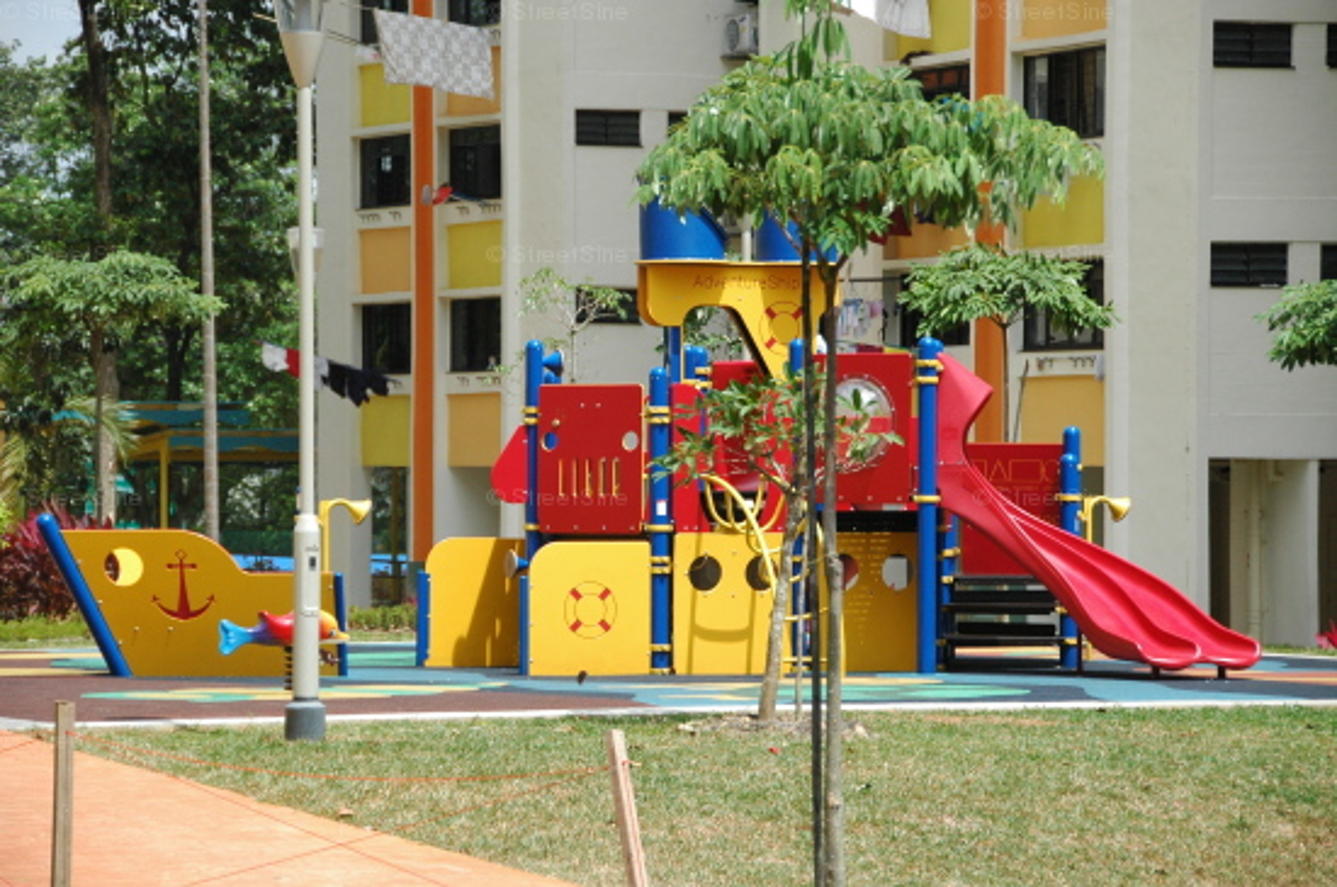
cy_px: 444
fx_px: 5841
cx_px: 668
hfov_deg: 13.1
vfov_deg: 8.7
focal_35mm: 158
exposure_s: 1/1600
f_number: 5.6
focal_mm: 105
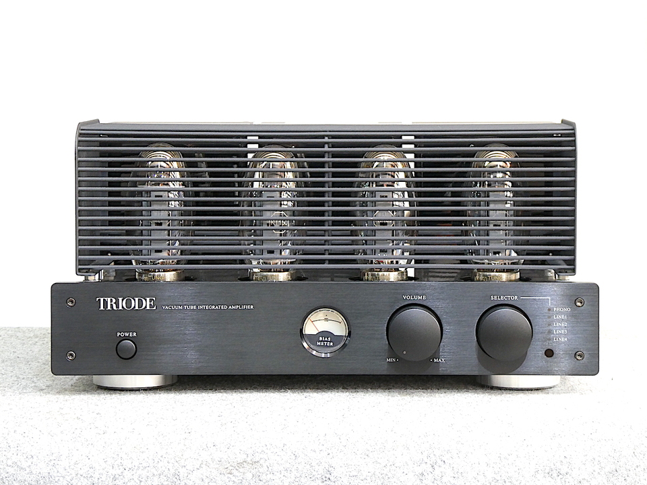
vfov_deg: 14.0
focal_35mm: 106
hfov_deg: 18.5
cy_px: 242
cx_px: 324
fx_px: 1981
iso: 200
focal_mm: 19
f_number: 5.1
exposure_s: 1/10
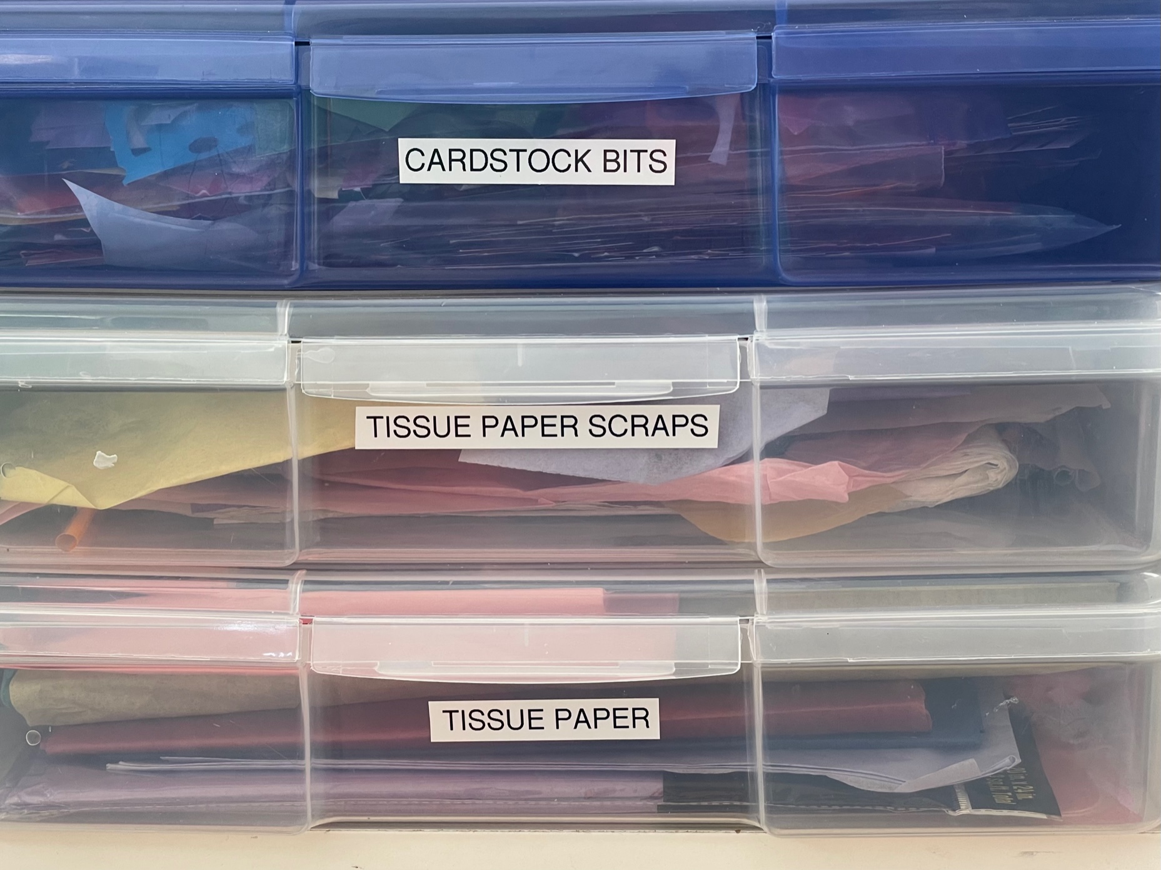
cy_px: 435
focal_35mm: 52
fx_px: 1744
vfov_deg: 28.0
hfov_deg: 36.8
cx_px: 580
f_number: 2
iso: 64
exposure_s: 1/99
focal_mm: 6
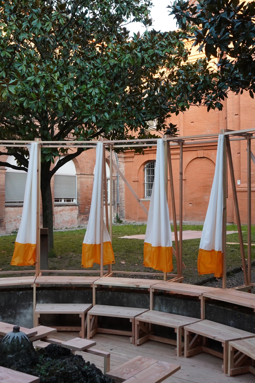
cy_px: 192
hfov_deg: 31.9
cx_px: 128
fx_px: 446
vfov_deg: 46.4
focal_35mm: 42
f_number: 9
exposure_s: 1/250
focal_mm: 28
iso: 2000
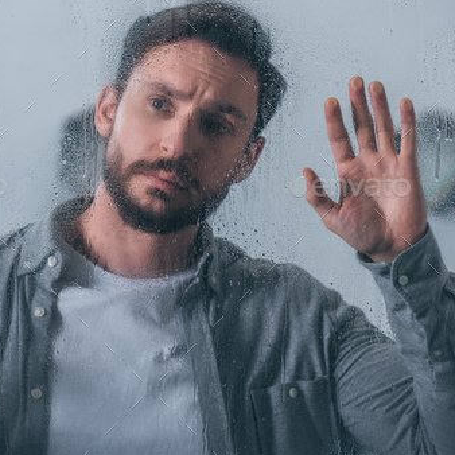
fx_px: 2870
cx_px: 144
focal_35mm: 193
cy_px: 250
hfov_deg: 9.1
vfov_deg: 9.1
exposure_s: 1/200
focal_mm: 130
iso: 160
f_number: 5.6
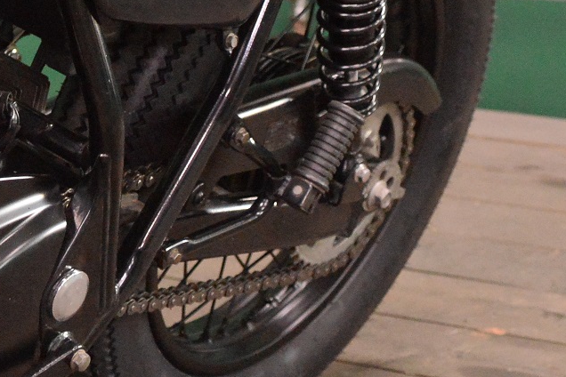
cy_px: -119
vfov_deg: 9.1
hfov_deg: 13.6
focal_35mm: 149
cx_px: -20
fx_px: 2342
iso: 6400
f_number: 5
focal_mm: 42
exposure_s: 1/80
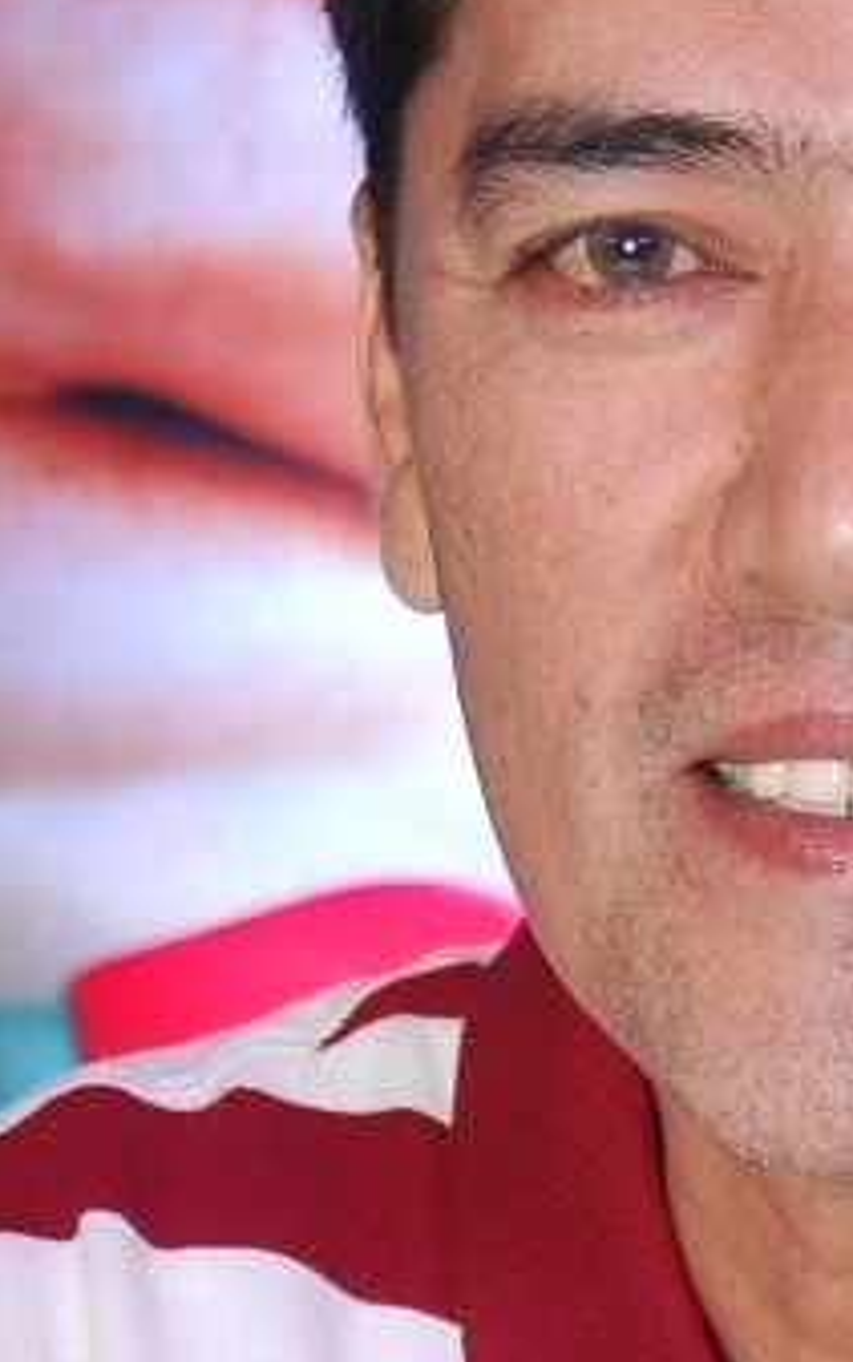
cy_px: 1176
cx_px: 859
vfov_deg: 11.2
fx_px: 6909
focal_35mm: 186
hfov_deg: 7.0
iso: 400
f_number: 5
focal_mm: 40
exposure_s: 1/80
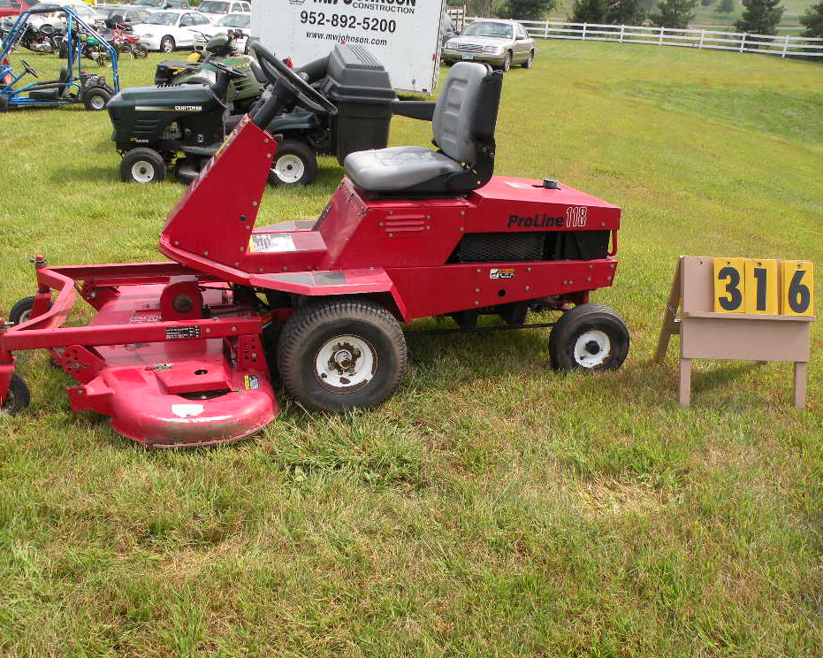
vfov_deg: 49.9
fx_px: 706
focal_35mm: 29
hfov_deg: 60.5
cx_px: 406
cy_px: 332
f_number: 5
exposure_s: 1/200
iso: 64
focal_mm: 4.7
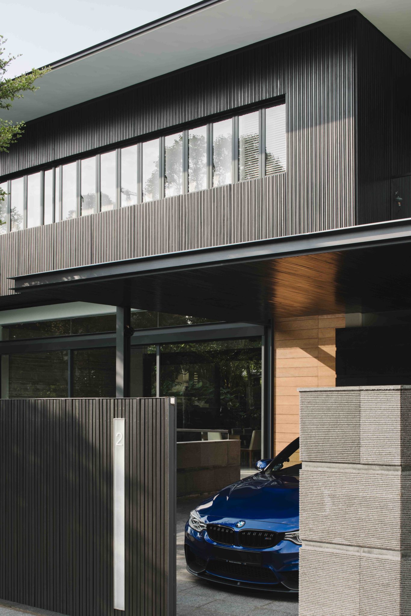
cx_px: 206
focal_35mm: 45
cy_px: 308
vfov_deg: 43.6
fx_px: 770
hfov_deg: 29.9
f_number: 11
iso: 100
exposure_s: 1/25
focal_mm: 45
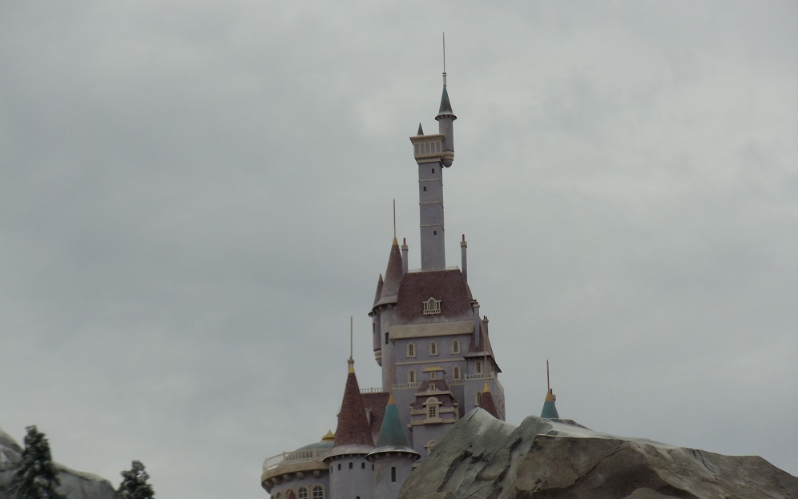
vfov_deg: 7.2
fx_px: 3981
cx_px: 398
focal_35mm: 183
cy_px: 280
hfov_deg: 11.4
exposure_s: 1/250
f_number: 5.1
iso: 100
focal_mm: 23.45
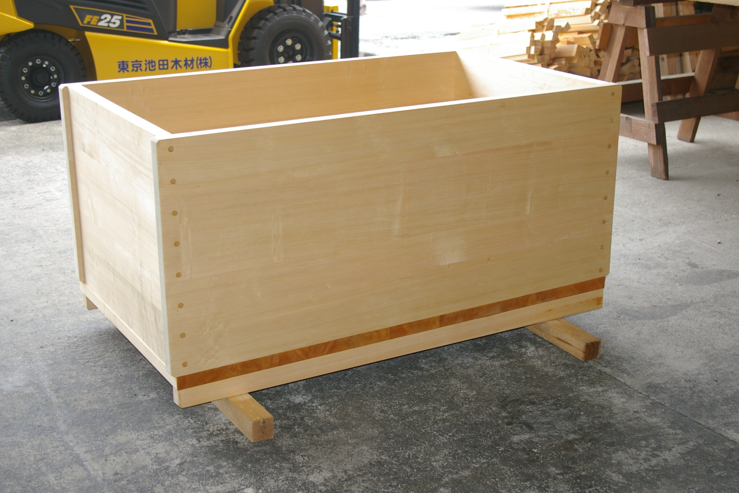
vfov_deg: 25.8
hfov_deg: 37.9
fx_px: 1078
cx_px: 370
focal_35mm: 52
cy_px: 246
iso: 200
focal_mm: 35
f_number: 4.5
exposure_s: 1/90
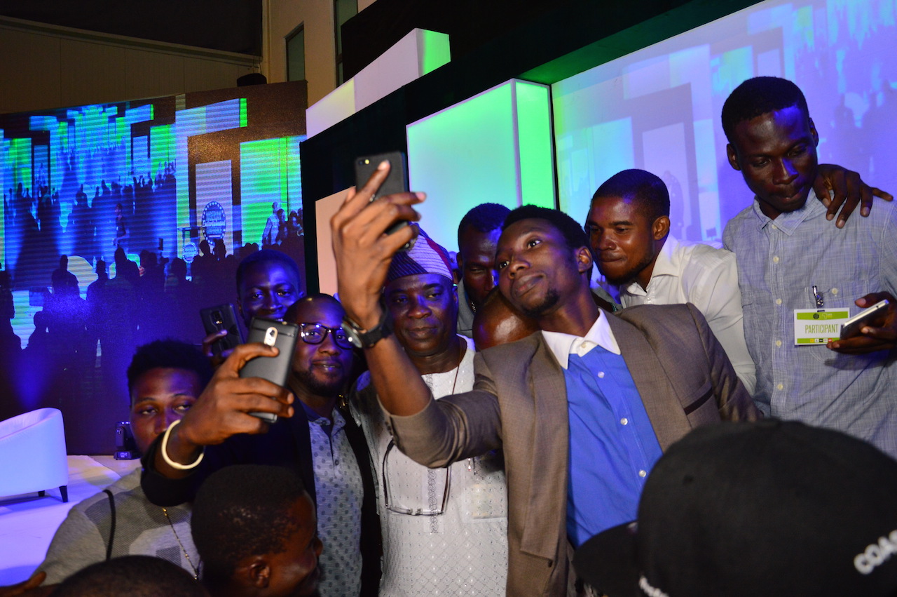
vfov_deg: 41.6
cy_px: 298
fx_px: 784
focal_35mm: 32
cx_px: 448
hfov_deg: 59.5
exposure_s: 1/200
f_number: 4
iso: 800
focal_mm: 21
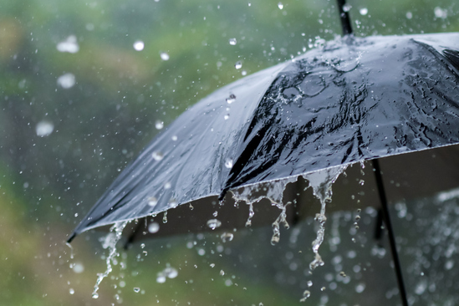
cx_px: 217
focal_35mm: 112
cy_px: 116
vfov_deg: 12.2
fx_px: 1428
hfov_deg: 18.3
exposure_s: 1/1250
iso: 500
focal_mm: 85
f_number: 2.5
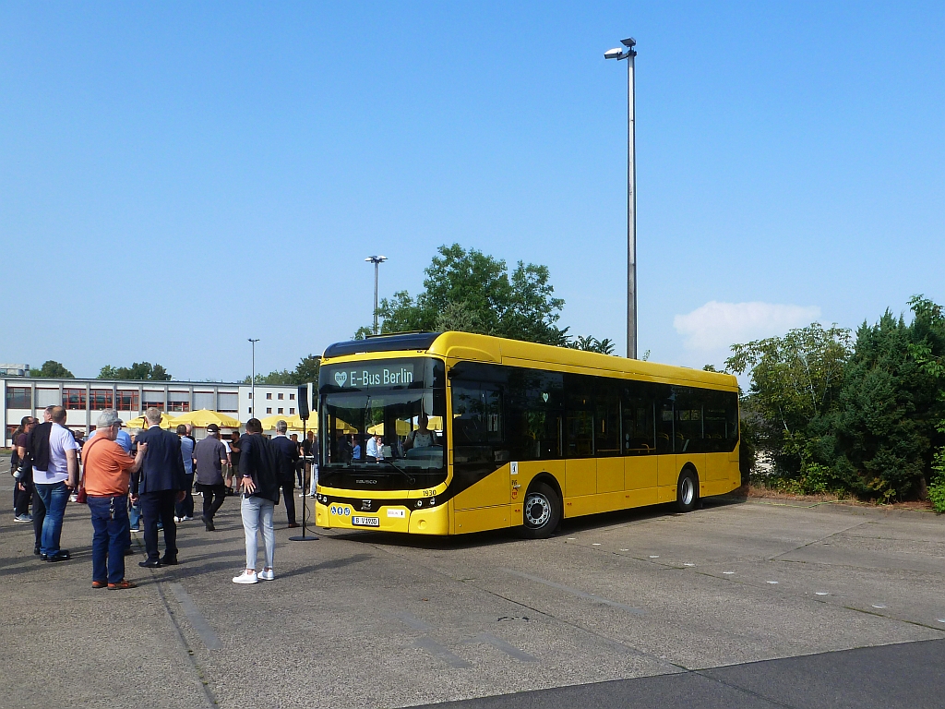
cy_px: 354
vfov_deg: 56.8
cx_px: 472
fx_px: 655
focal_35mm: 24
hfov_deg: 71.6
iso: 100
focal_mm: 4.3
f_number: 4.5
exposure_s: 1/400
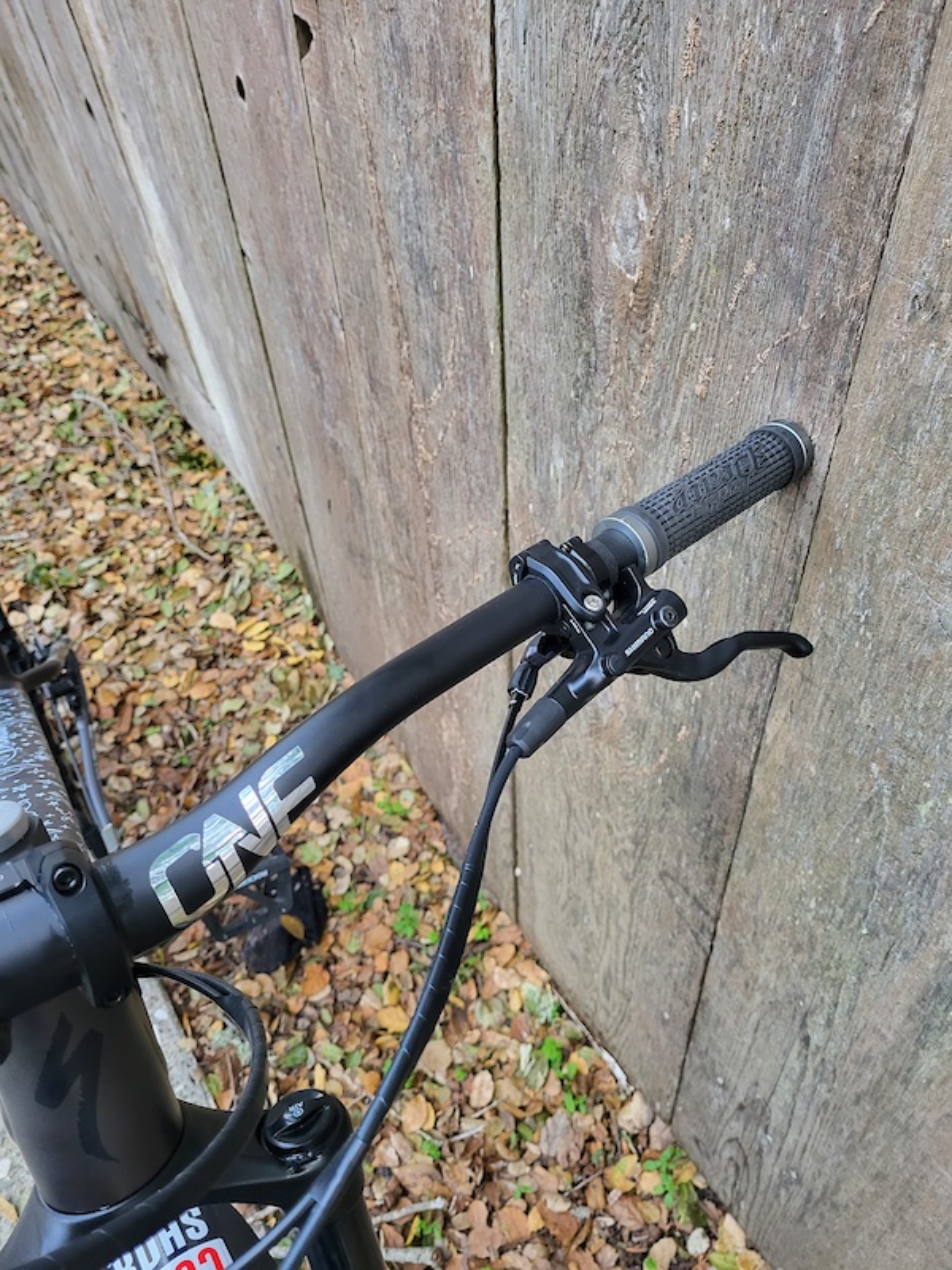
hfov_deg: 53.1
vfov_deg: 67.3
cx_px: 476
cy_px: 635
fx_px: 953
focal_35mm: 26
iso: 320
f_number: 1.8
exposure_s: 1/120
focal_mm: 5.4
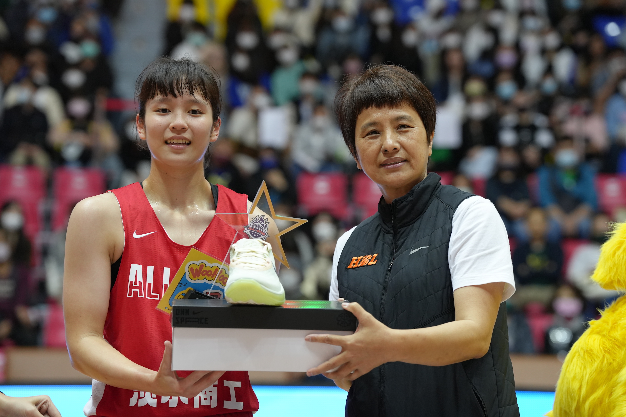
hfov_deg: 15.1
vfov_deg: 10.1
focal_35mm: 136
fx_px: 2365
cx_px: 313
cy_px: 208
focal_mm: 136
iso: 2000
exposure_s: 1/160
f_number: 4
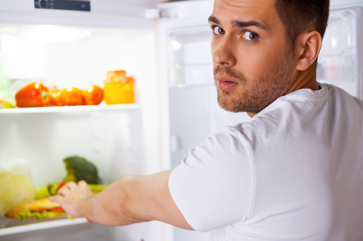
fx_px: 524
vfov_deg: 26.0
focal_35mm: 52
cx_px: 182
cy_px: 120
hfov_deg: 38.2
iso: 320
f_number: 2.8
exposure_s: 1/80
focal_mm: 52
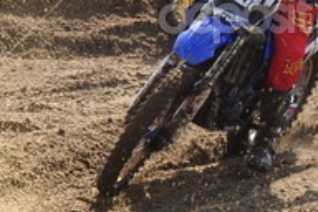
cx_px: -283
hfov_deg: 2.8
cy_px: 346
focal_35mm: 737
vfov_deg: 1.9
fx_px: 6510
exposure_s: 1/500
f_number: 9
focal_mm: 92
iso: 400
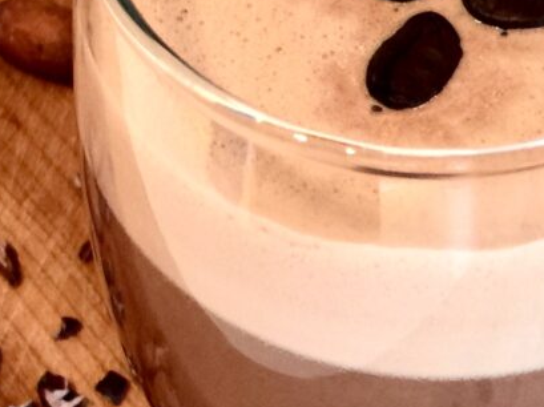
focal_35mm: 109
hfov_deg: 17.9
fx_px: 1711
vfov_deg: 13.5
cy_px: 299
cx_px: 450
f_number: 2.2
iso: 32
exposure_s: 1/15
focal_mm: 4.15
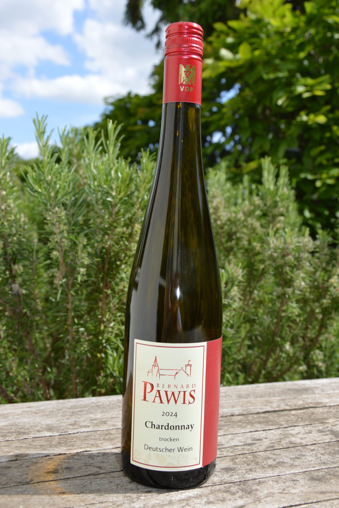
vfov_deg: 45.4
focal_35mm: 43
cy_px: 249
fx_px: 607
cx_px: 172
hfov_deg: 31.2
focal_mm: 28
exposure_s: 1/200
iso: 100
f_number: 8
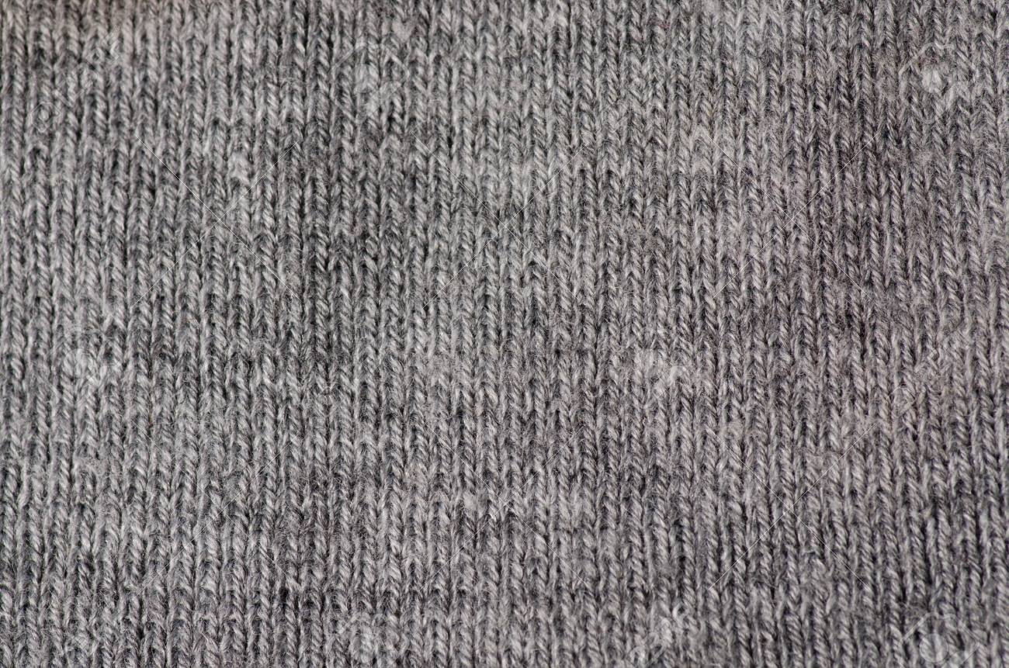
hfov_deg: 13.7
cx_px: 504
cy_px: 334
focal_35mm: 150
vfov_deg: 9.1
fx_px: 4195
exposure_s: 1/200
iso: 100
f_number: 9
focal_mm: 100
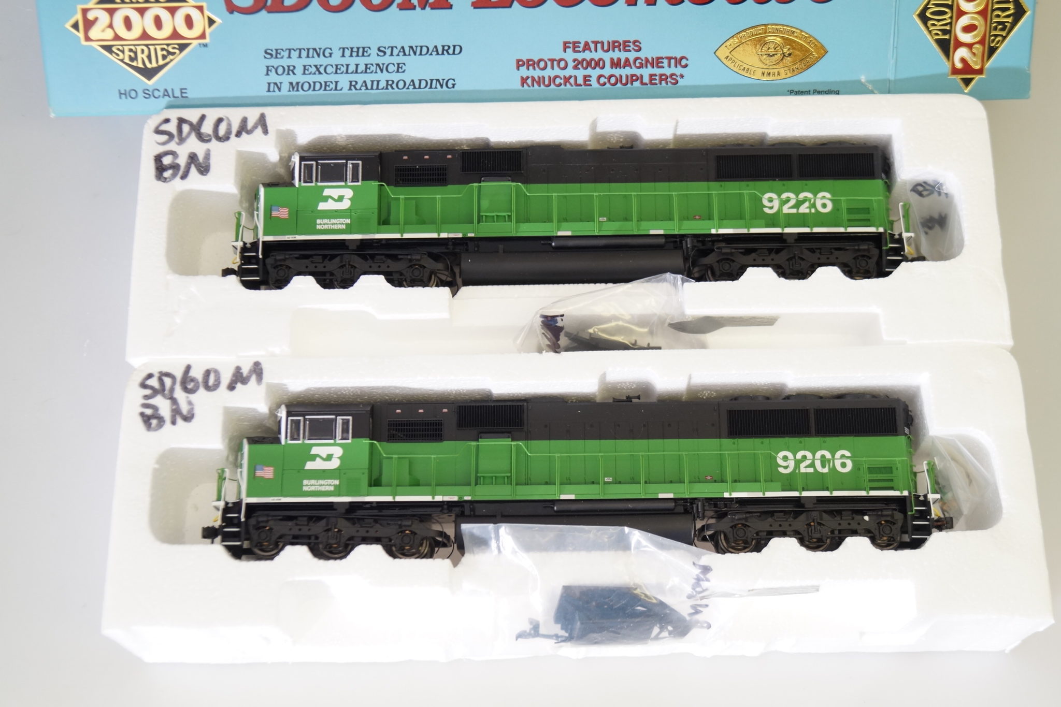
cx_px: 530
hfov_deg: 43.6
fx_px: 1326
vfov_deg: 29.9
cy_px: 354
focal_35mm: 45
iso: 500
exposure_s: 1/160
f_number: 4.5
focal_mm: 30
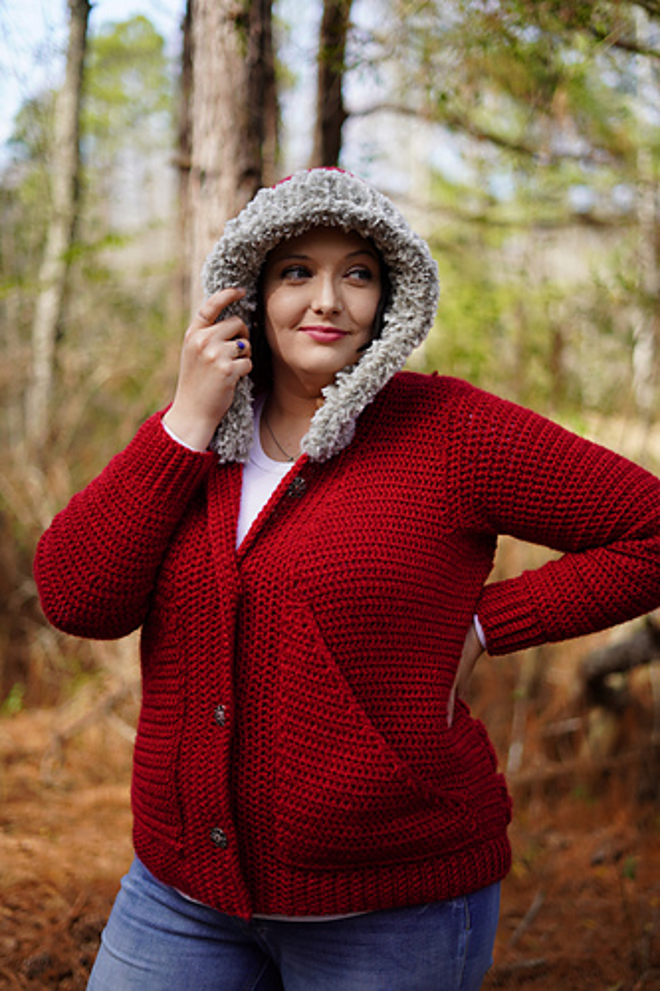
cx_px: 330
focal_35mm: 50
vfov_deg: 39.6
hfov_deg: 27.0
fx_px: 1376
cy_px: 496
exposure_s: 1/800
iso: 100
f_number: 1.8
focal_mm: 50
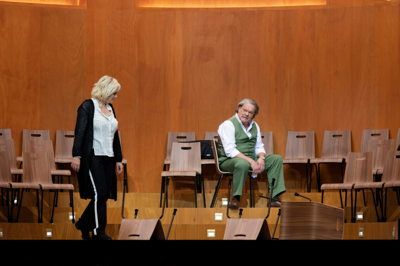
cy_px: 133
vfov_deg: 9.1
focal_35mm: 150
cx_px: 200
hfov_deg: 13.7
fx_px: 1667
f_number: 4
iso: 1000
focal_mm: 150
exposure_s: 1/160
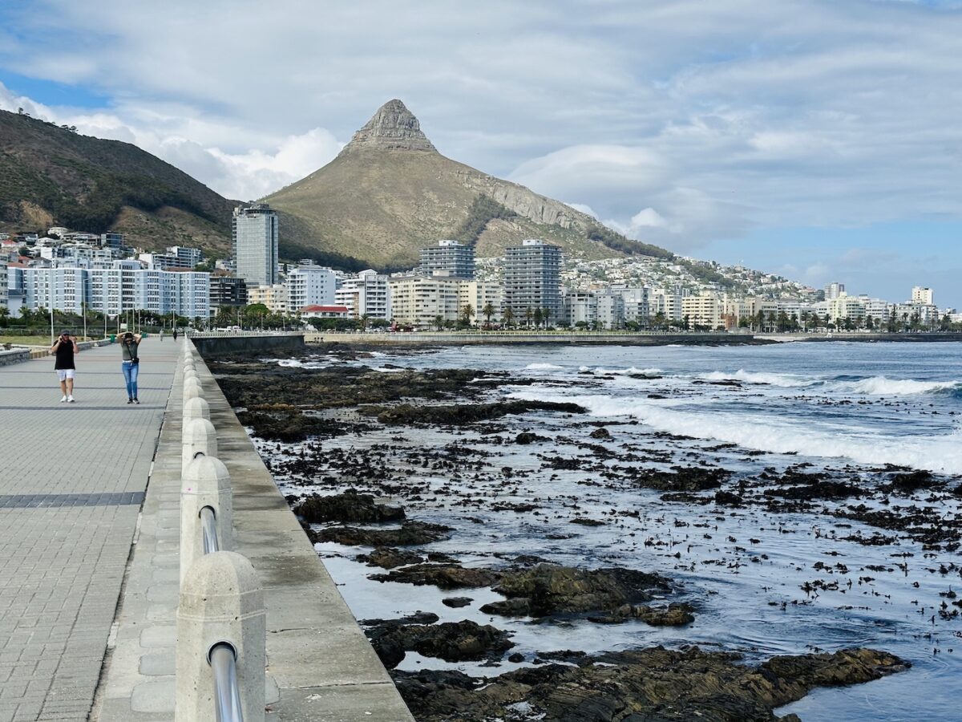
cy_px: 361
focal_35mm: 48
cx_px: 481
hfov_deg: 39.7
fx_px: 1334
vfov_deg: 30.3
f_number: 1.78
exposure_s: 1/5556
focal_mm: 6.86
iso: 64
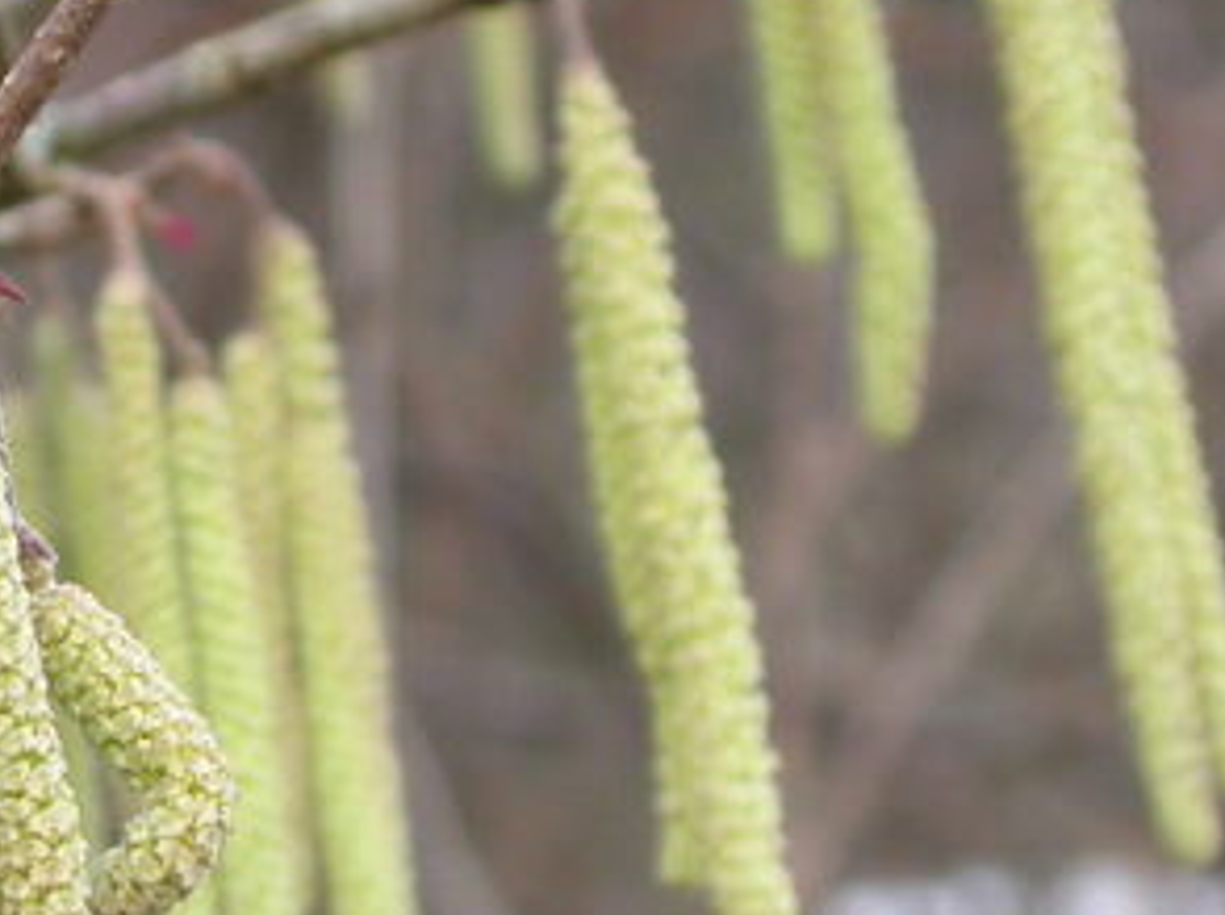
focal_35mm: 344
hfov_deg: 5.7
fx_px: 12159
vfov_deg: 4.3
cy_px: 955
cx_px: -211
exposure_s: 1/64.5
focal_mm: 28.4
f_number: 4.7
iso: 100
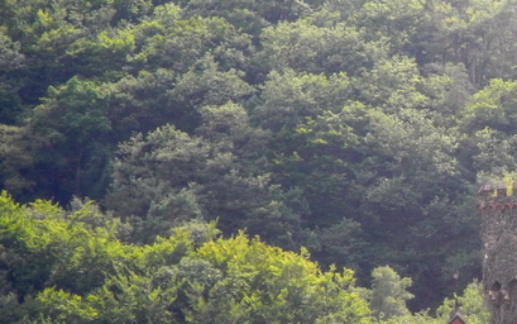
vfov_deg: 2.5
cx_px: 624
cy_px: 235
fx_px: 7485
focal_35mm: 531
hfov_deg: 3.9
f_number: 5.6
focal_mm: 42.6
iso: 100
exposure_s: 1/200
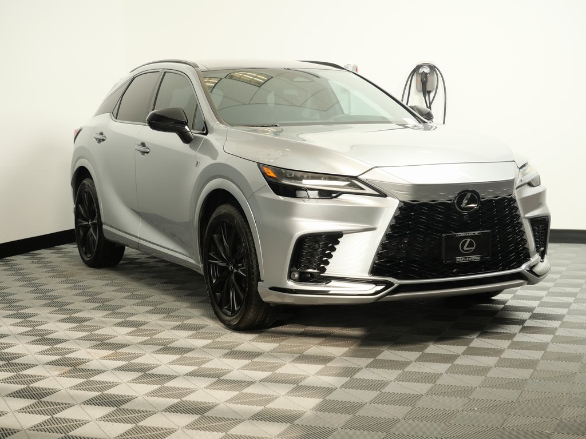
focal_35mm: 56
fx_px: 948
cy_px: 220
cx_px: 293
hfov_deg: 34.3
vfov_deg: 26.1
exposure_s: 1/200
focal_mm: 28
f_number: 5
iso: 250
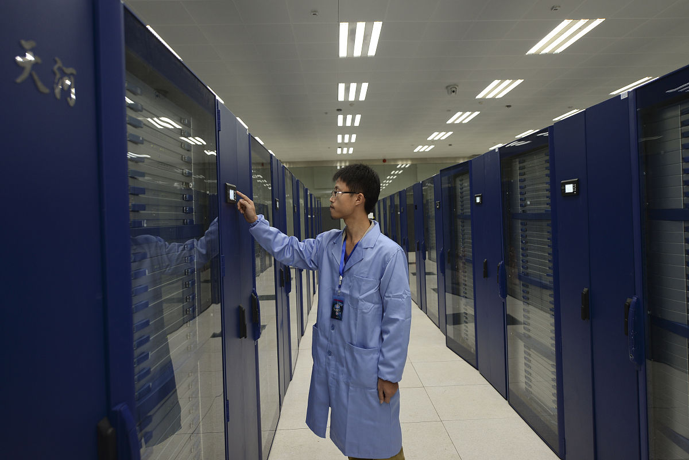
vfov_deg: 61.9
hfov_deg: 84.0
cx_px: 344
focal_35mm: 20
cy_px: 230
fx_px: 383
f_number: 2.8
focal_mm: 20
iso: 500
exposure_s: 1/100
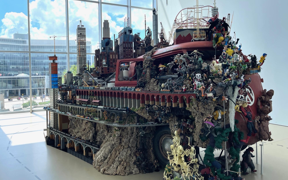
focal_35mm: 28
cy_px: 76
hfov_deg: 66.5
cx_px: 144
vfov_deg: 44.4
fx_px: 220
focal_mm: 5.1
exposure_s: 1/1689
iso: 32
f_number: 1.6
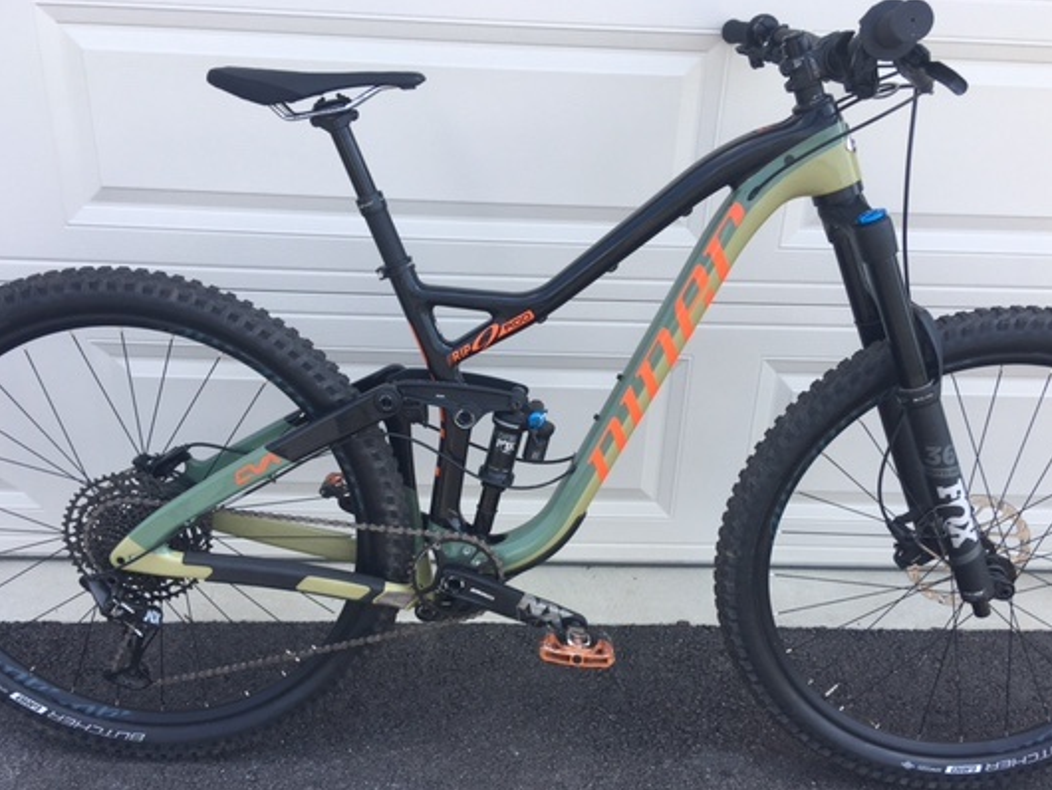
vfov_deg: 40.6
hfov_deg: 52.6
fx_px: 1064
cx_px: 536
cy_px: 457
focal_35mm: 35
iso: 25
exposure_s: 1/316
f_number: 2.2
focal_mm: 4.15
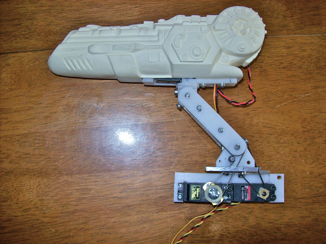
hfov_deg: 51.4
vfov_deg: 39.6
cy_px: 122
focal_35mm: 36
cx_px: 163
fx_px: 339
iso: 80
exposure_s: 1/64
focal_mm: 6
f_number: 2.7
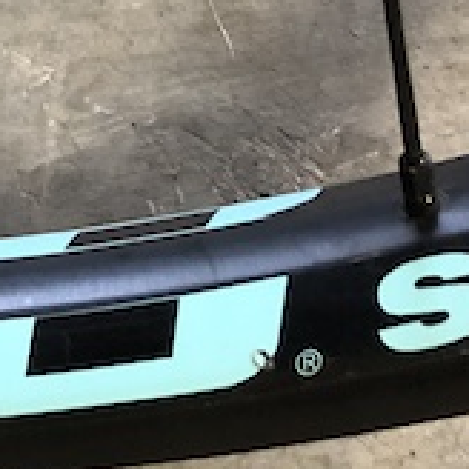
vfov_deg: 14.4
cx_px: -346
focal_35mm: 121
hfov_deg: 13.2
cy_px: 154
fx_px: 1855
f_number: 1.8
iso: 64
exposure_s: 1/15
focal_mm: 4
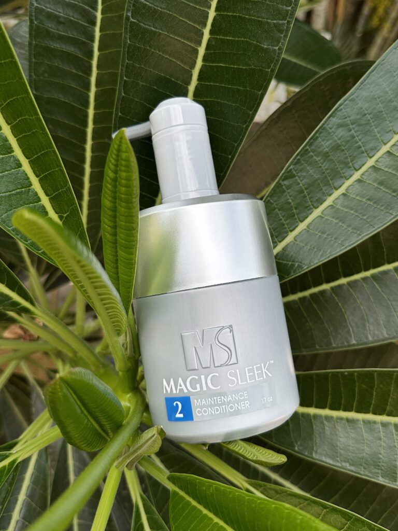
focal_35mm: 33
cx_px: 199
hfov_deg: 42.9
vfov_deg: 55.4
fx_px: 506
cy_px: 266
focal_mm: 6.86
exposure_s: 1/816
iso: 80
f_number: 1.78
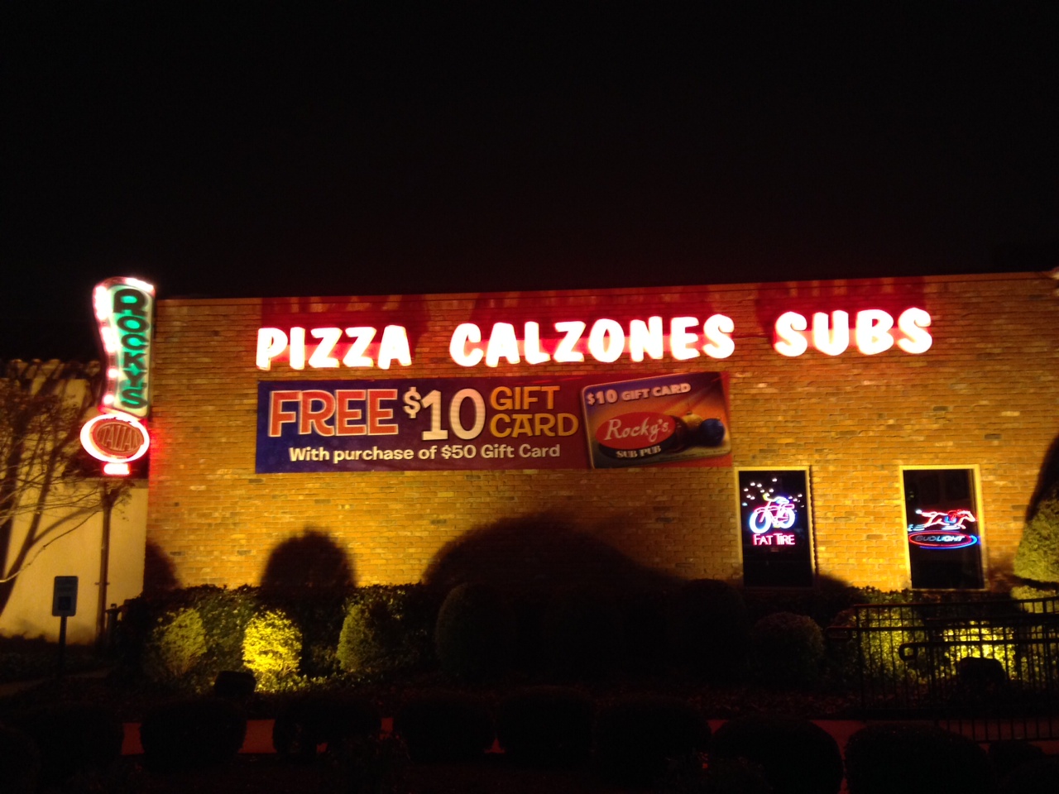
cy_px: 397
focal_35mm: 33
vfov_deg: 42.9
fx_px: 1010
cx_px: 530
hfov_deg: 55.4
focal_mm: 4.12
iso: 200
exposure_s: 1/20
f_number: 2.4
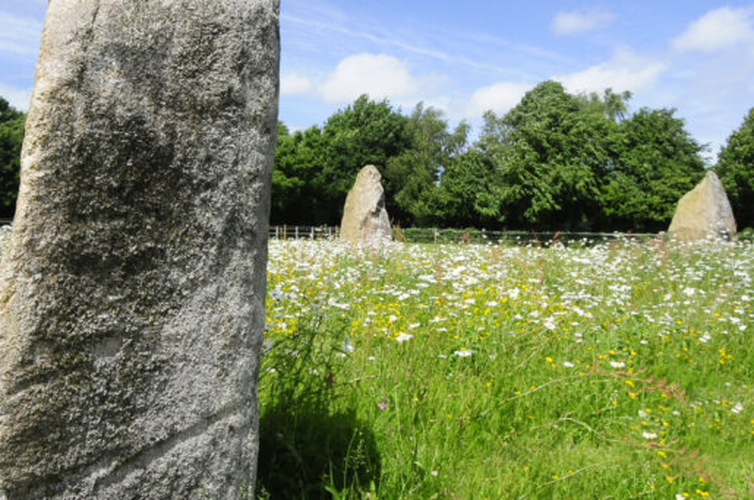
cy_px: 181
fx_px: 837
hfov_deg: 48.2
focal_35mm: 40
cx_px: 300
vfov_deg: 33.1
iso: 800
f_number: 10
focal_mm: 14
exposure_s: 1/320
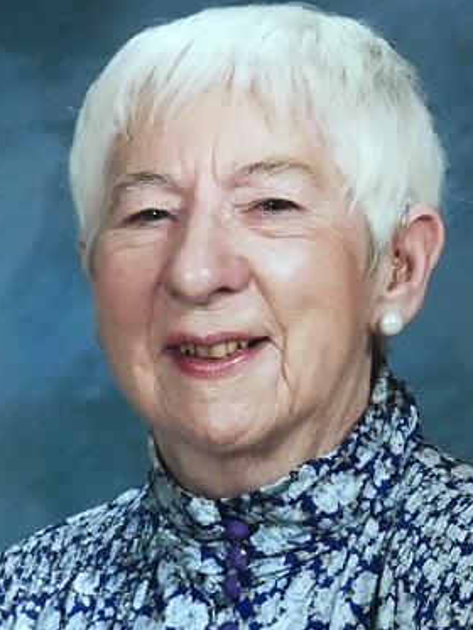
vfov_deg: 59.9
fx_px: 546
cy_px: 323
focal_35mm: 30
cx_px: 245
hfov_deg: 46.8
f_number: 1.8
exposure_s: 1/13
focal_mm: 3.99
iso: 100
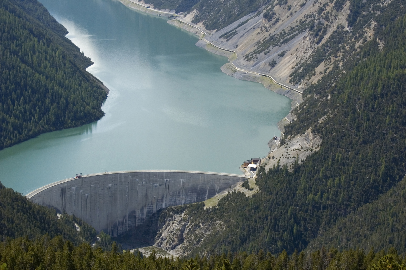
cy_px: 135
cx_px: 203
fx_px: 1183
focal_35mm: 105
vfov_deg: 13.0
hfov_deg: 19.5
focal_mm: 70
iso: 320
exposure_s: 1/3000
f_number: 4.5
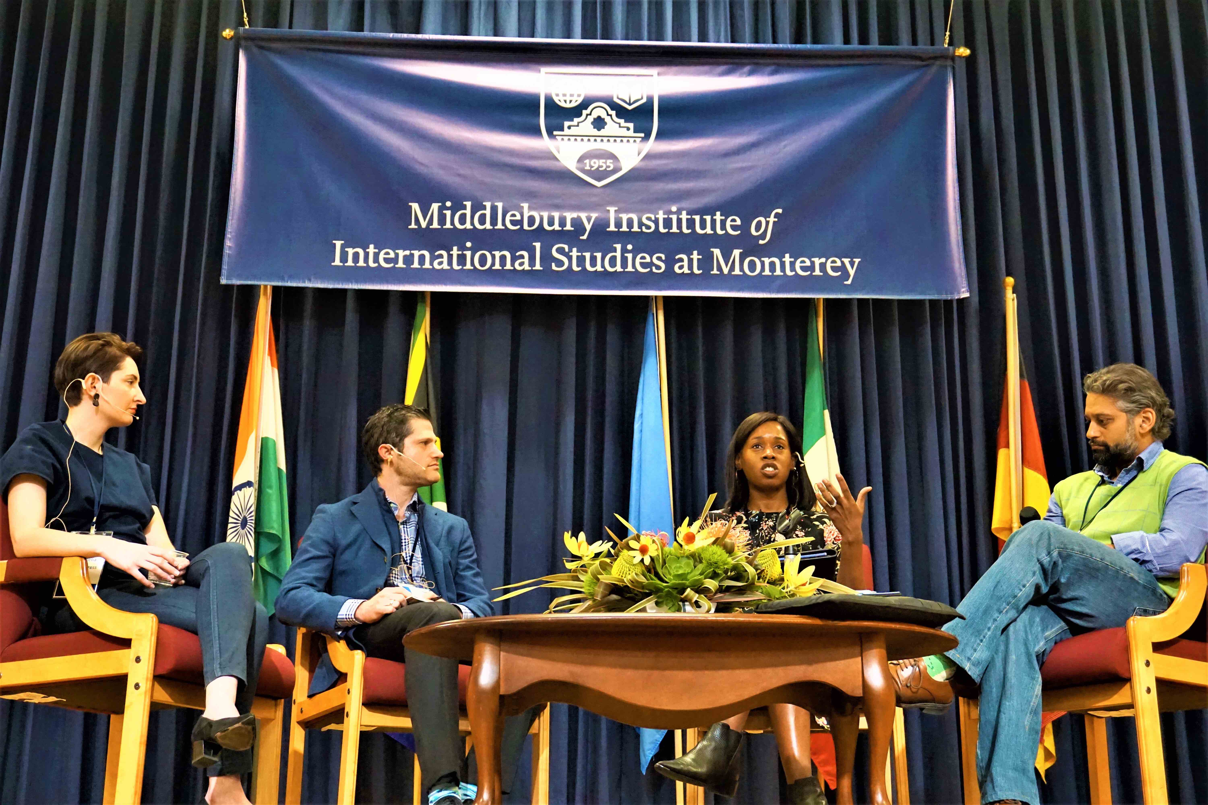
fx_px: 1611
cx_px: 604
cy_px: 402
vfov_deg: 28.1
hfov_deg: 41.1
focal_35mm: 48
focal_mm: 32
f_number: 5
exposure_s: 1/60
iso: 3200
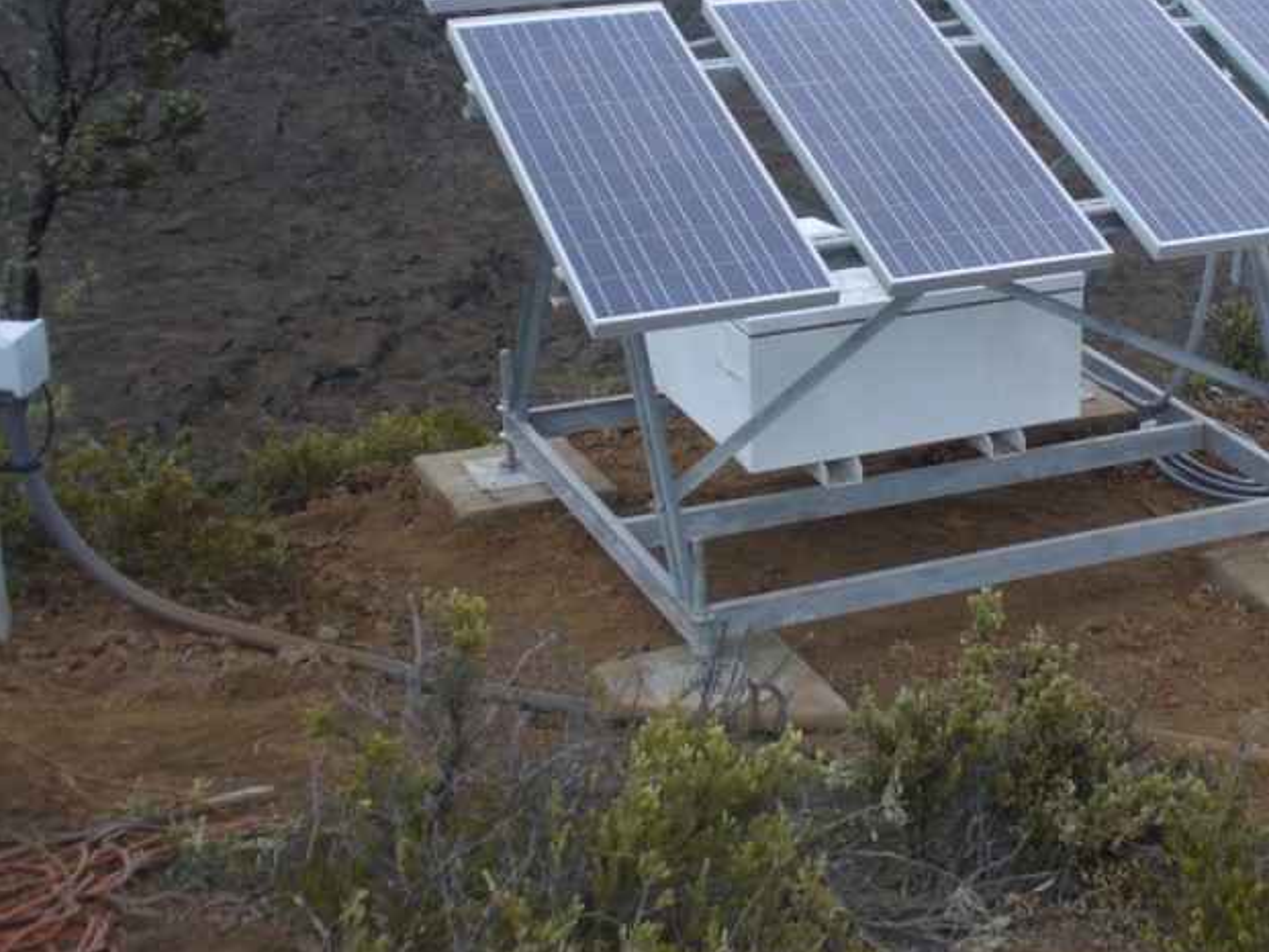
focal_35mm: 61
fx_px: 2237
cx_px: 944
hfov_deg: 31.1
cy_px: 319
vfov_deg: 23.9
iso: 80
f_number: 2.8
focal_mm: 6.1
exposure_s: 1/500
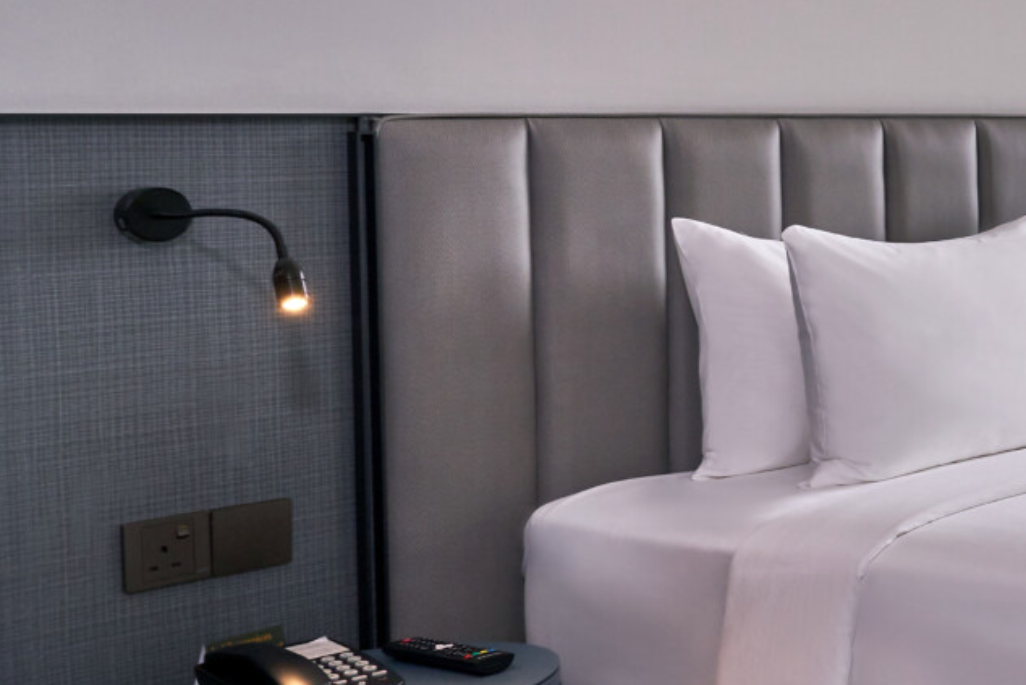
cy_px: 140
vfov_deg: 22.7
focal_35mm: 59
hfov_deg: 22.6
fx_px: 1682
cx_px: 1769
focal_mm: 17
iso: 200
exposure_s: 1/8
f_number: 13
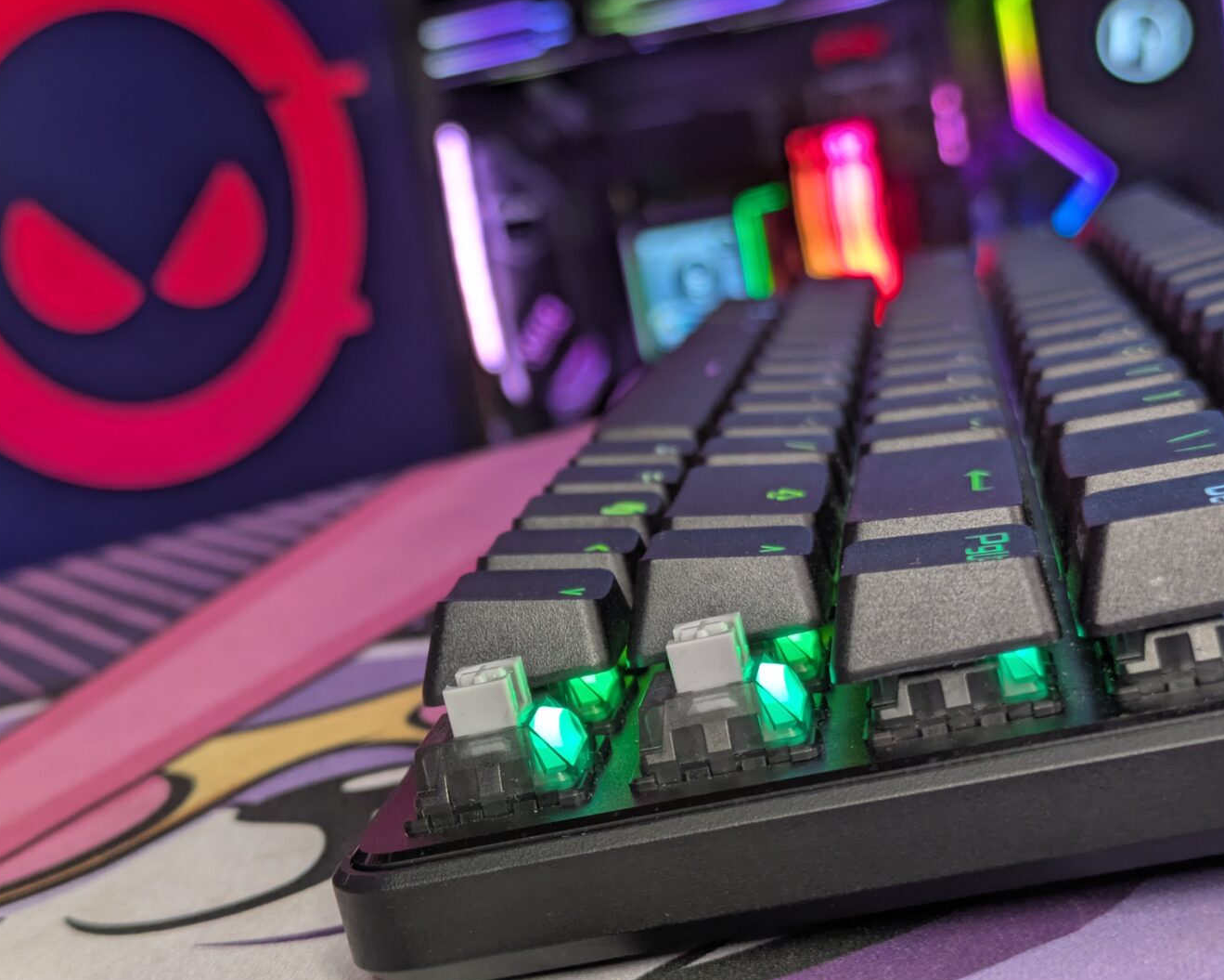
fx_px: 2101
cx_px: 595
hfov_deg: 32.5
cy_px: 458
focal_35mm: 58
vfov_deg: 26.2
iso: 101
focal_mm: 5.43
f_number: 1.89
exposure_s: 1/50
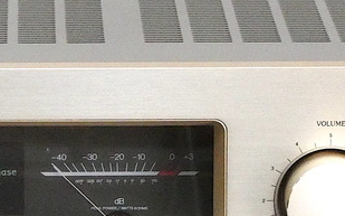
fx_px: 3845
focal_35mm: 409
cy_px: 210
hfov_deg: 5.1
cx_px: -21
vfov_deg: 3.2
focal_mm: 22.3
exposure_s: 1/80
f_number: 5.2
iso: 1000
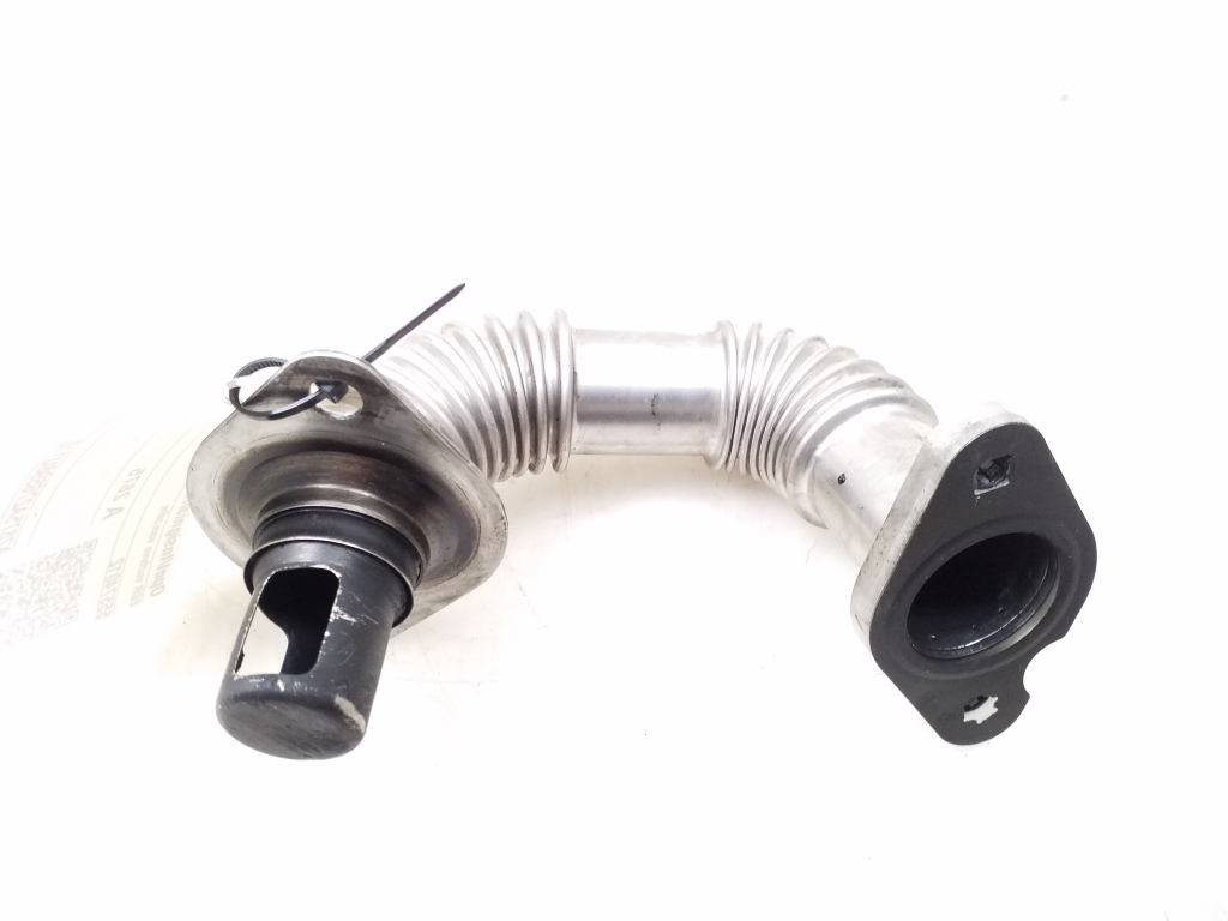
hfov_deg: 65.3
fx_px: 958
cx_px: 614
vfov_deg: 51.4
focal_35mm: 27
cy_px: 460
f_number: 1.9
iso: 200
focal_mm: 3.6
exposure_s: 1/25
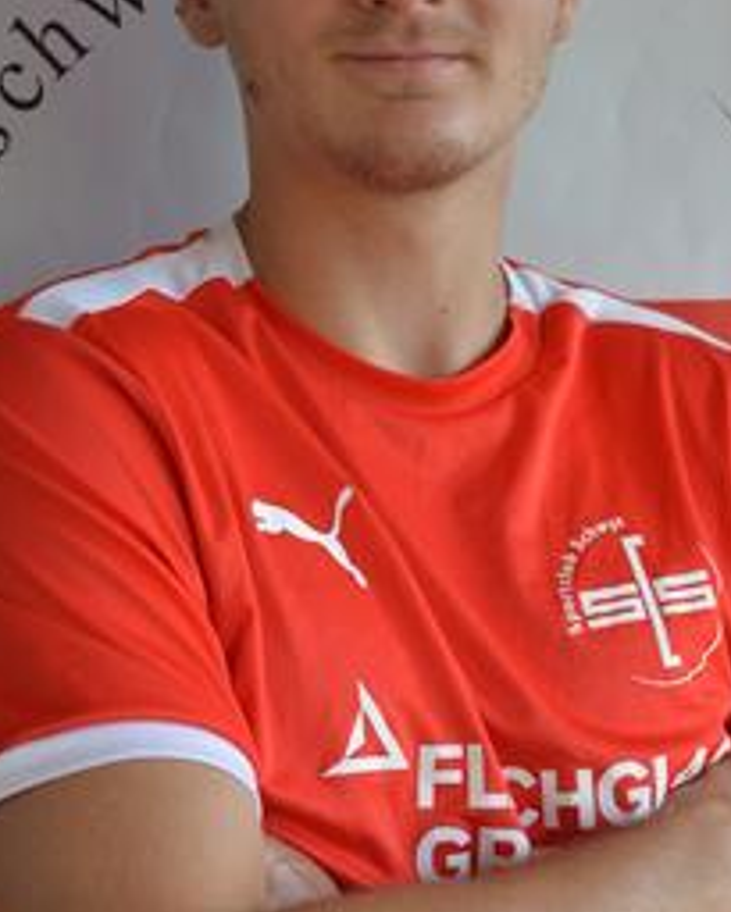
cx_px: 453
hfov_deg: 21.3
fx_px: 1941
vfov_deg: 26.4
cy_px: 376
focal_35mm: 72
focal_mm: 29
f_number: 5.6
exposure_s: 1/60
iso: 400
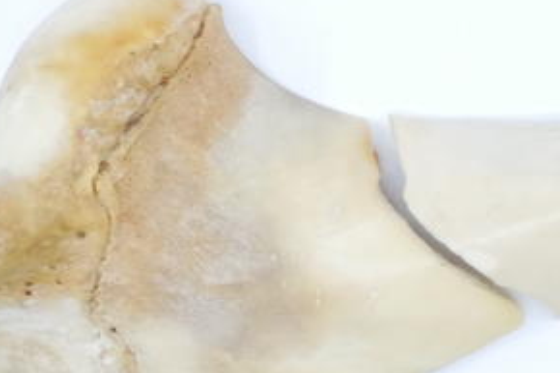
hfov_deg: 28.4
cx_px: 471
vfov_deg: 19.7
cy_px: 169
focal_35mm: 69
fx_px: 1073
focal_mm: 12
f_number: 22
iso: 2500
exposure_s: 1/60
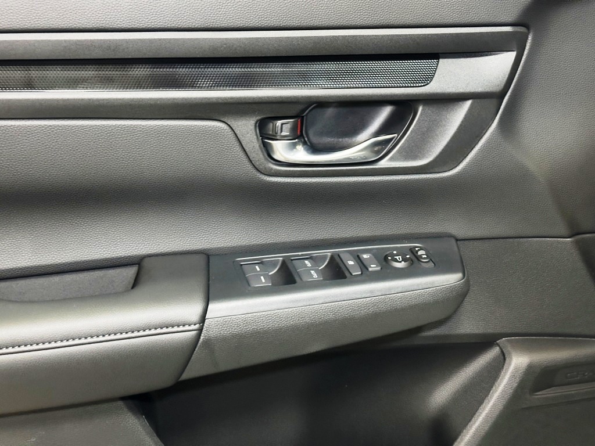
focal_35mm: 48
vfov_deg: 30.3
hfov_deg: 39.7
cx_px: 298
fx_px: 825
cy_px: 223
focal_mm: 6.86
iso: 640
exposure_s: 1/30
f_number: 1.78
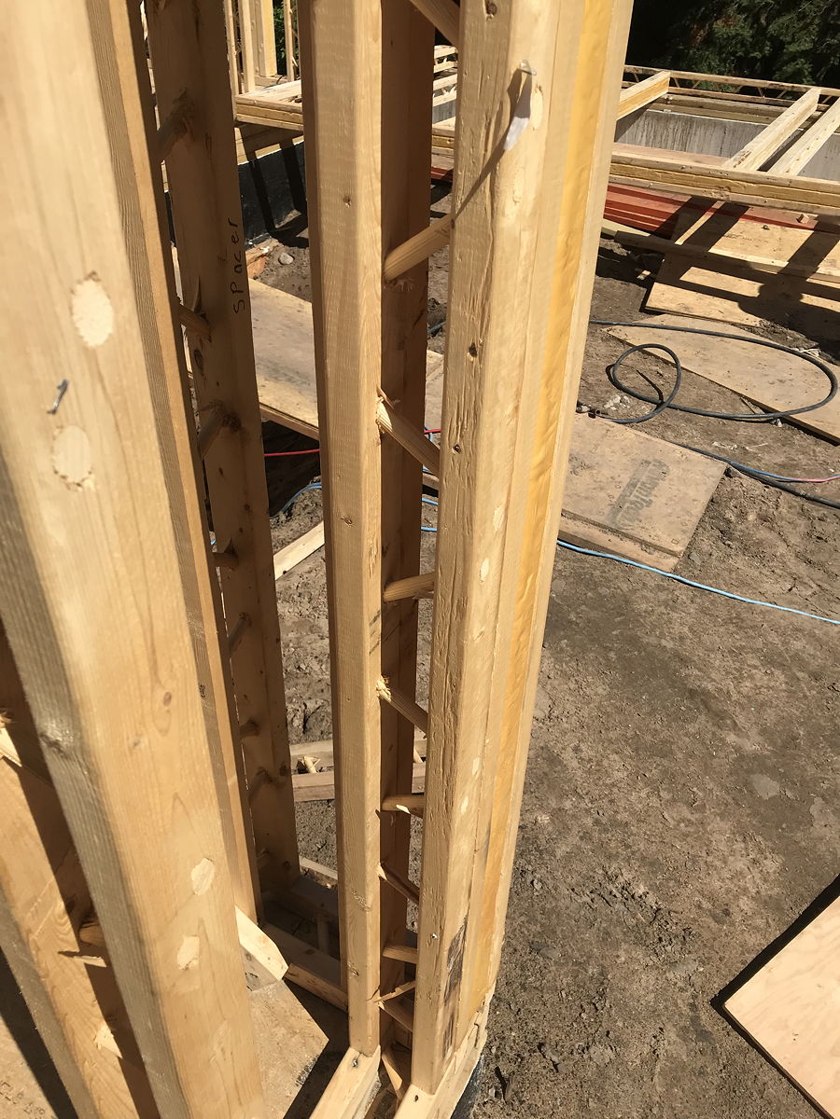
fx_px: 906
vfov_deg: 63.4
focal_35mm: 28
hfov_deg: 49.7
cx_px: 420
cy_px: 560
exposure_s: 1/3195
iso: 20
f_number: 1.8
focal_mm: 3.99
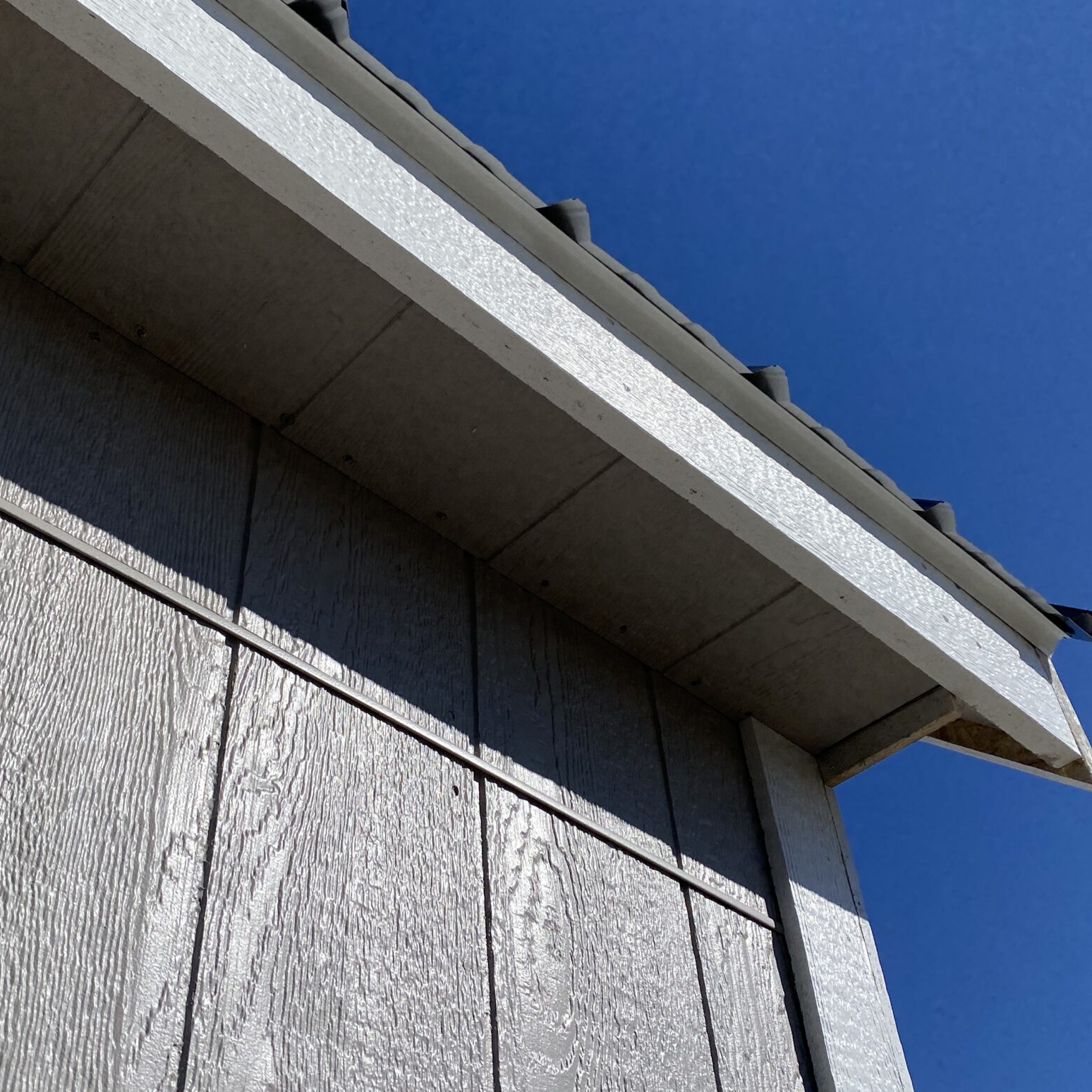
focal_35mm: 38
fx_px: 1356
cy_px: 540
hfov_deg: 43.6
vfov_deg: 43.9
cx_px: 427
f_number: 1.8
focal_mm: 4.25
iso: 32
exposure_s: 1/7194
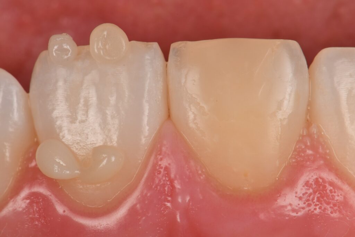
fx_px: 1548
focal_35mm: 157
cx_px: 178
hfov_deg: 13.1
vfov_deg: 8.7
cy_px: 118
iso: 200
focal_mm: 105
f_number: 32
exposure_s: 1/160
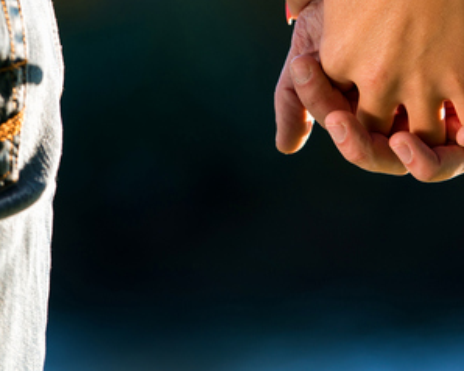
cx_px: 367
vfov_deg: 4.2
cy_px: 29
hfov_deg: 5.3
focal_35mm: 365
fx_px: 5009
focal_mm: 160
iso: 100
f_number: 2.8
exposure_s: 1/200
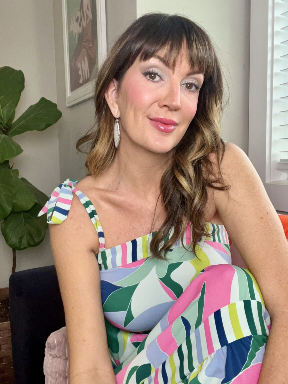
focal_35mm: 30
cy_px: 192
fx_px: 333
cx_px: 144
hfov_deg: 46.8
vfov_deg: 60.0
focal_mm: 2.71
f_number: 2.2
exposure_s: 1/60
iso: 100
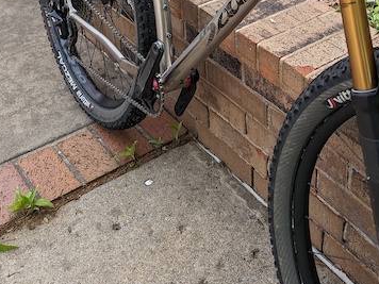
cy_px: -28
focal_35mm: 54
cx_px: 291
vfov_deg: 25.1
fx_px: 591
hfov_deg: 34.7
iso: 41
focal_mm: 6.81
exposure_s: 1/171
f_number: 1.85
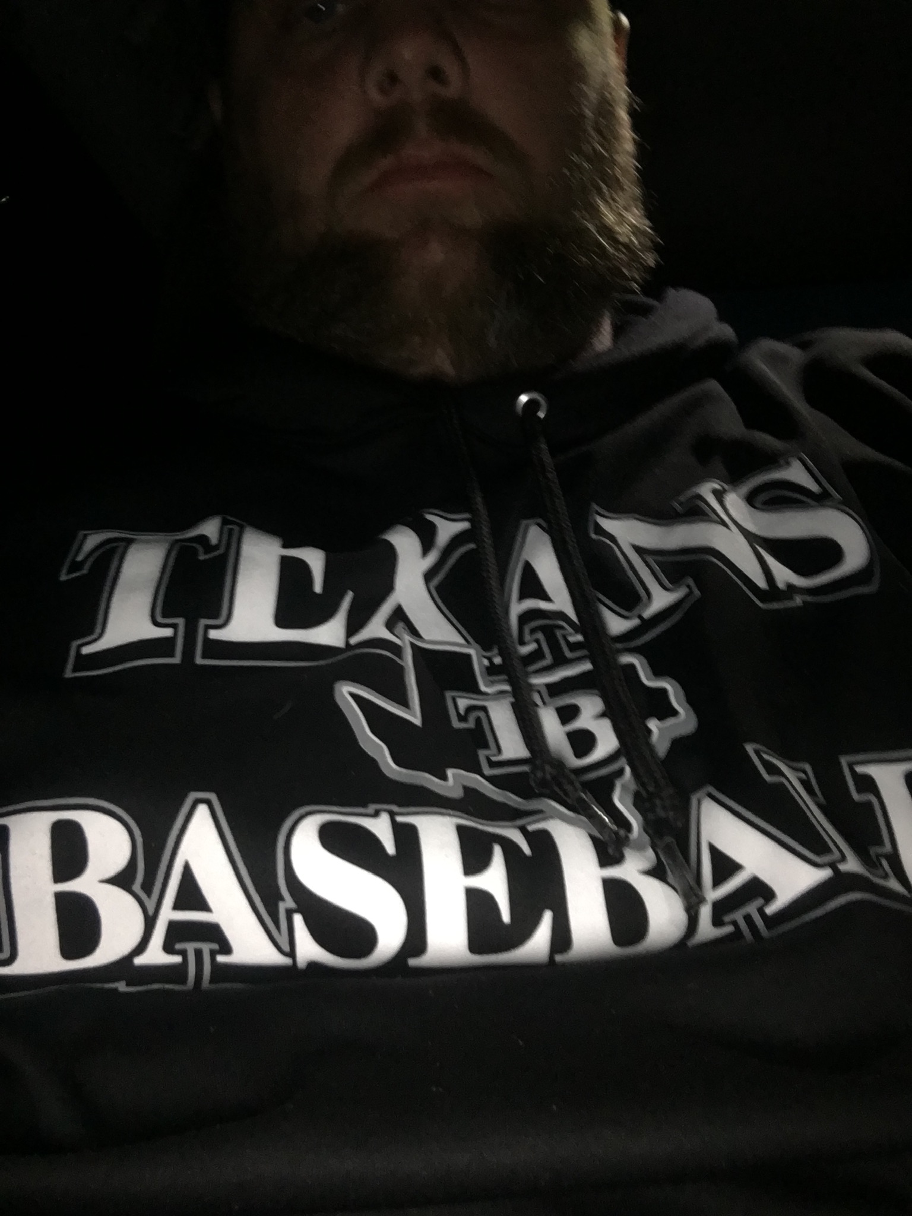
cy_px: 608
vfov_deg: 58.4
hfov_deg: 45.4
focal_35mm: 31
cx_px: 456
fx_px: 1089
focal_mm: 2.65
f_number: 2.2
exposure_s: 1/15
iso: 125
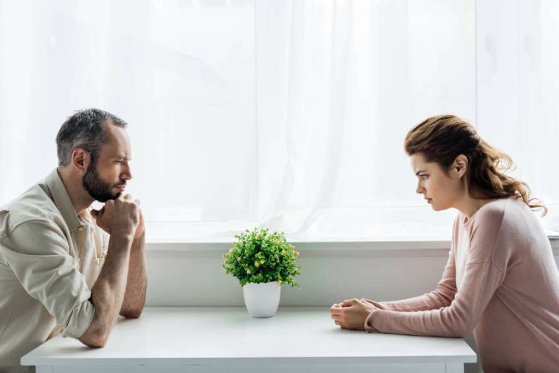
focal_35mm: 50
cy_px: 186
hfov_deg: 39.6
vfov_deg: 27.0
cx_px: 280
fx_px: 776
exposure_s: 1/160
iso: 200
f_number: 4
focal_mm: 50
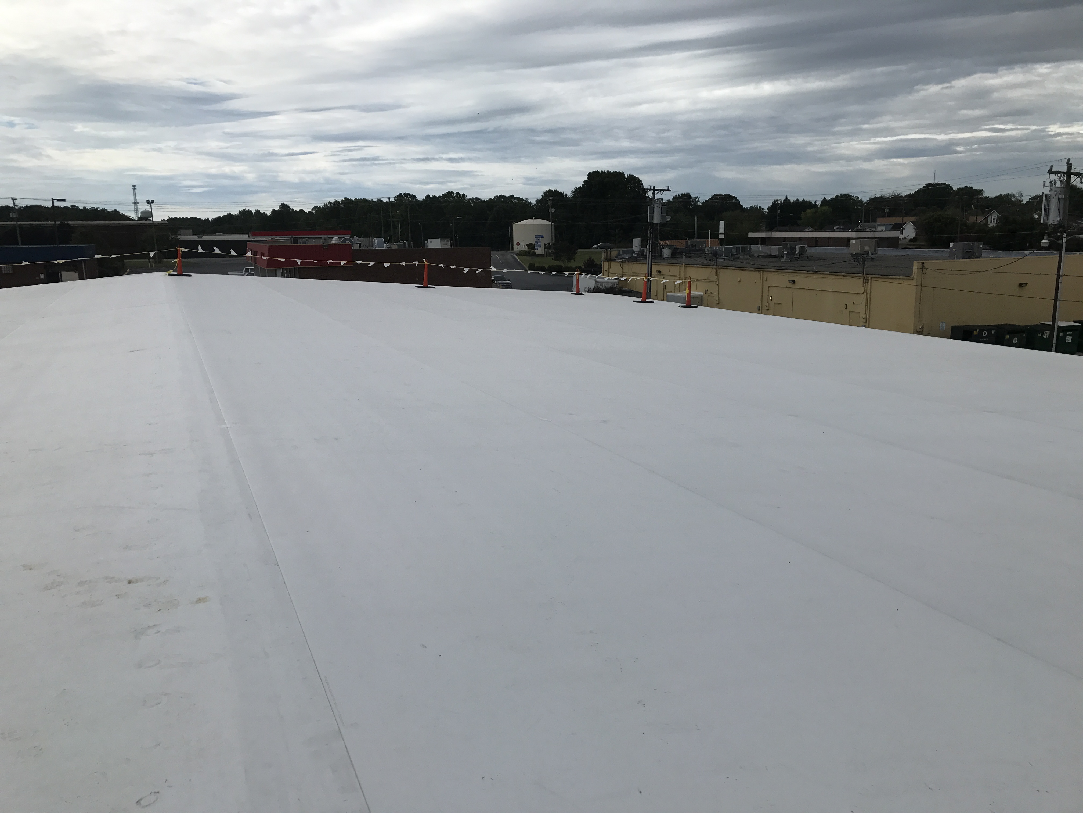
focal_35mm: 28
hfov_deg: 63.4
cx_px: 542
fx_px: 876
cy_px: 406
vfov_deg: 49.7
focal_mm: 3.99
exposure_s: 1/4167
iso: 20
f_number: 1.8
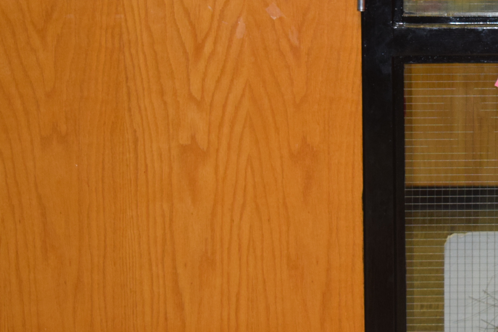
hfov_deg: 13.1
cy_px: 48
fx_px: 2103
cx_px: 636
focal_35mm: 152
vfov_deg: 9.0
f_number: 4.8
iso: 800
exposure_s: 1/80
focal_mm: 38
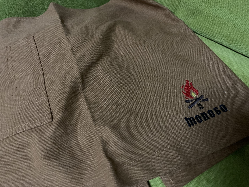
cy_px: 94
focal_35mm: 26
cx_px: 124
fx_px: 187
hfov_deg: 67.3
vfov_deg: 53.1
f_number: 1.8
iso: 640
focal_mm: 4.25
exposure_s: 1/20
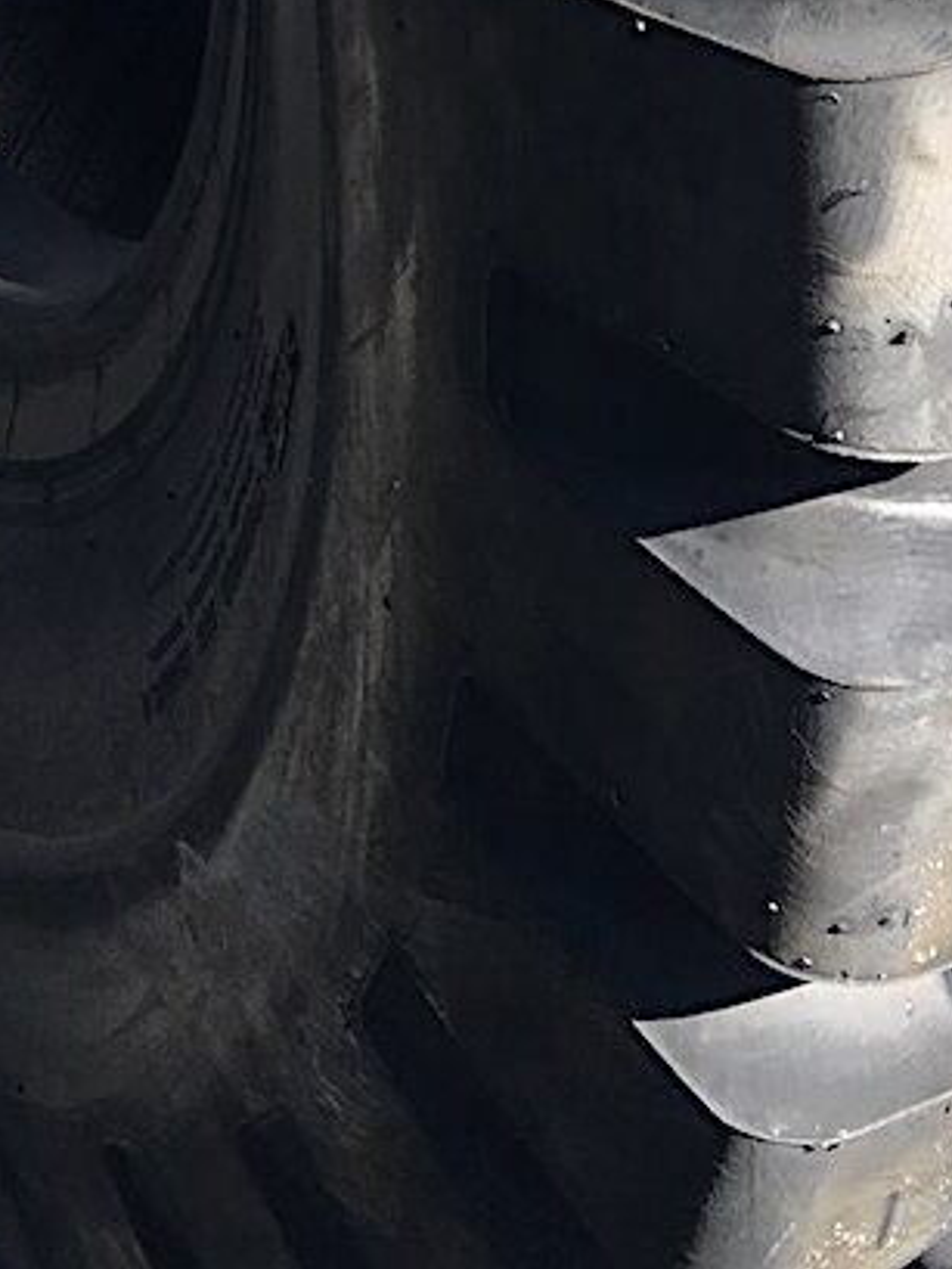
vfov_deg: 17.0
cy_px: -672
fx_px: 3812
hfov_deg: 14.2
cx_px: 583
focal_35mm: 104
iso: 25
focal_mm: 4.15
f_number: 2.2
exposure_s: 1/291
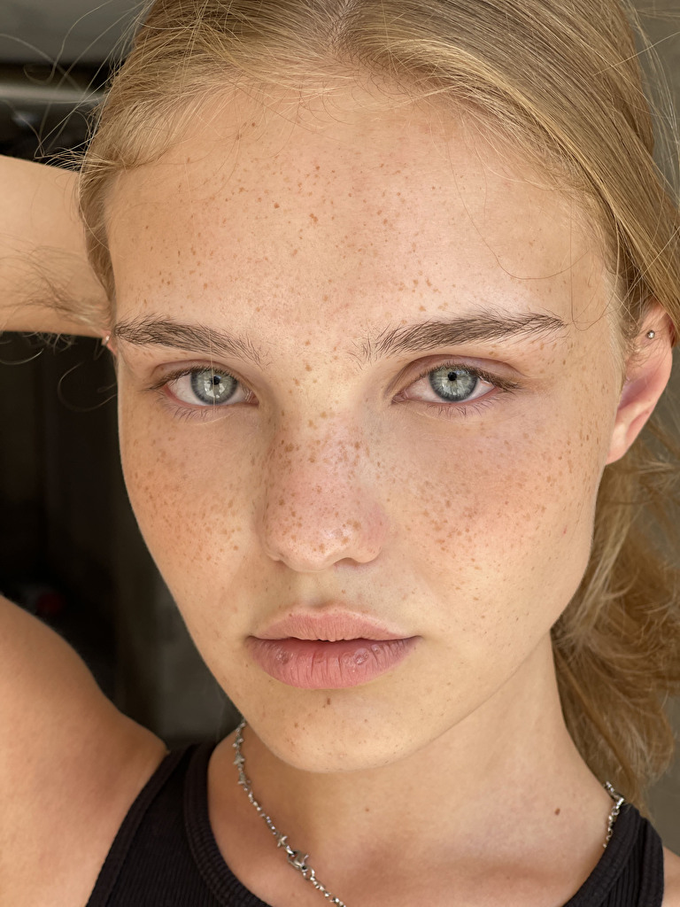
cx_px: 340
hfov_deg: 22.9
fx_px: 1676
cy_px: 454
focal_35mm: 64
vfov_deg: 30.3
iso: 20
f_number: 2.2
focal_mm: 7.5
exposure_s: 1/126
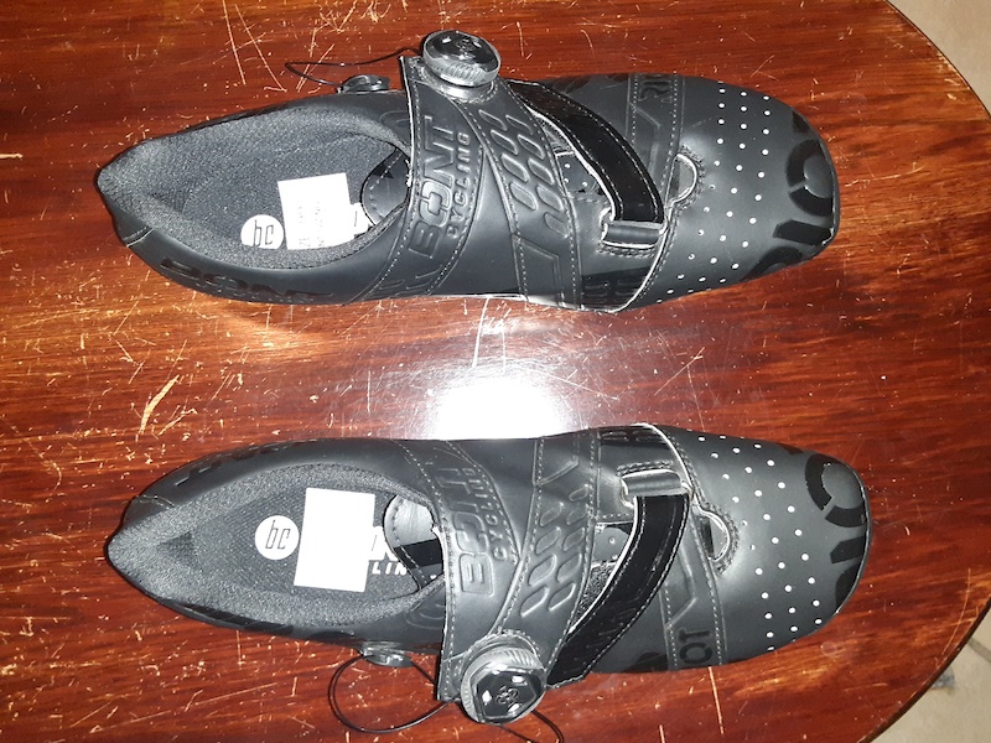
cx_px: 496
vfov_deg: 51.4
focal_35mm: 27
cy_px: 372
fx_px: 773
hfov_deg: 65.3
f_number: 1.9
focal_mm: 2.91
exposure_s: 1/15
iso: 1000
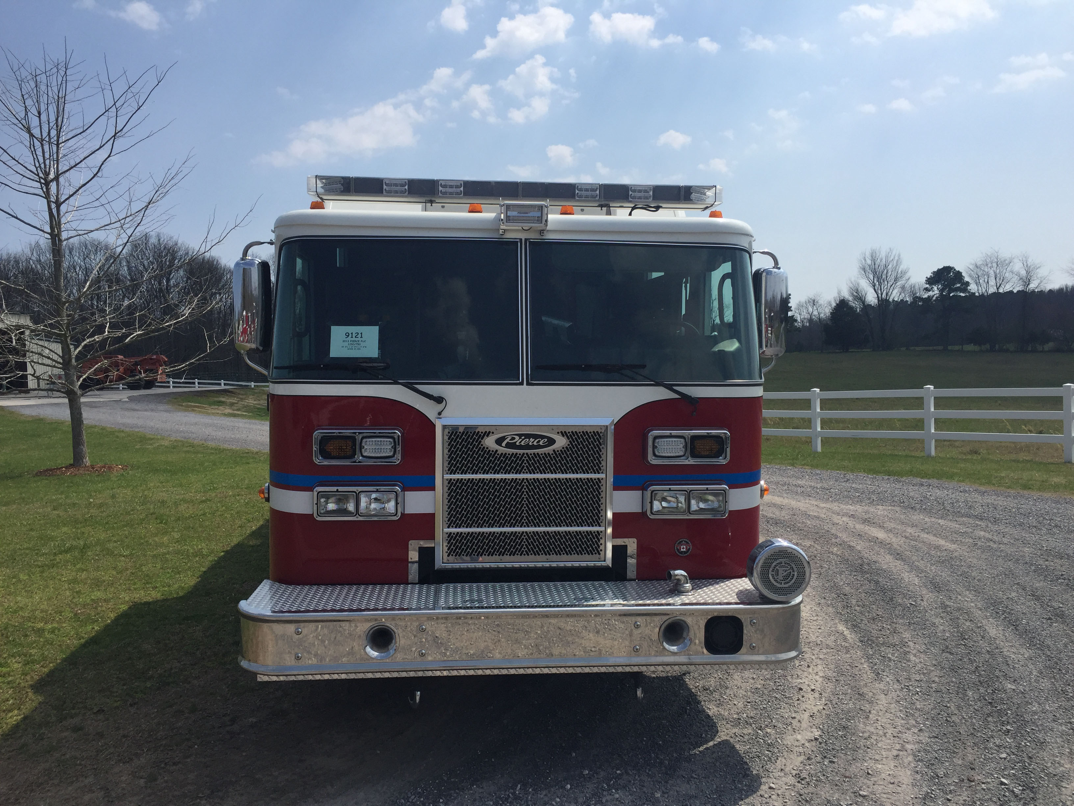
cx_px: 537
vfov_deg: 48.2
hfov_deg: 61.7
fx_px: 900
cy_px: 403
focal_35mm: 29
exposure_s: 1/3597
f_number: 2.2
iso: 32
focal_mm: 4.15
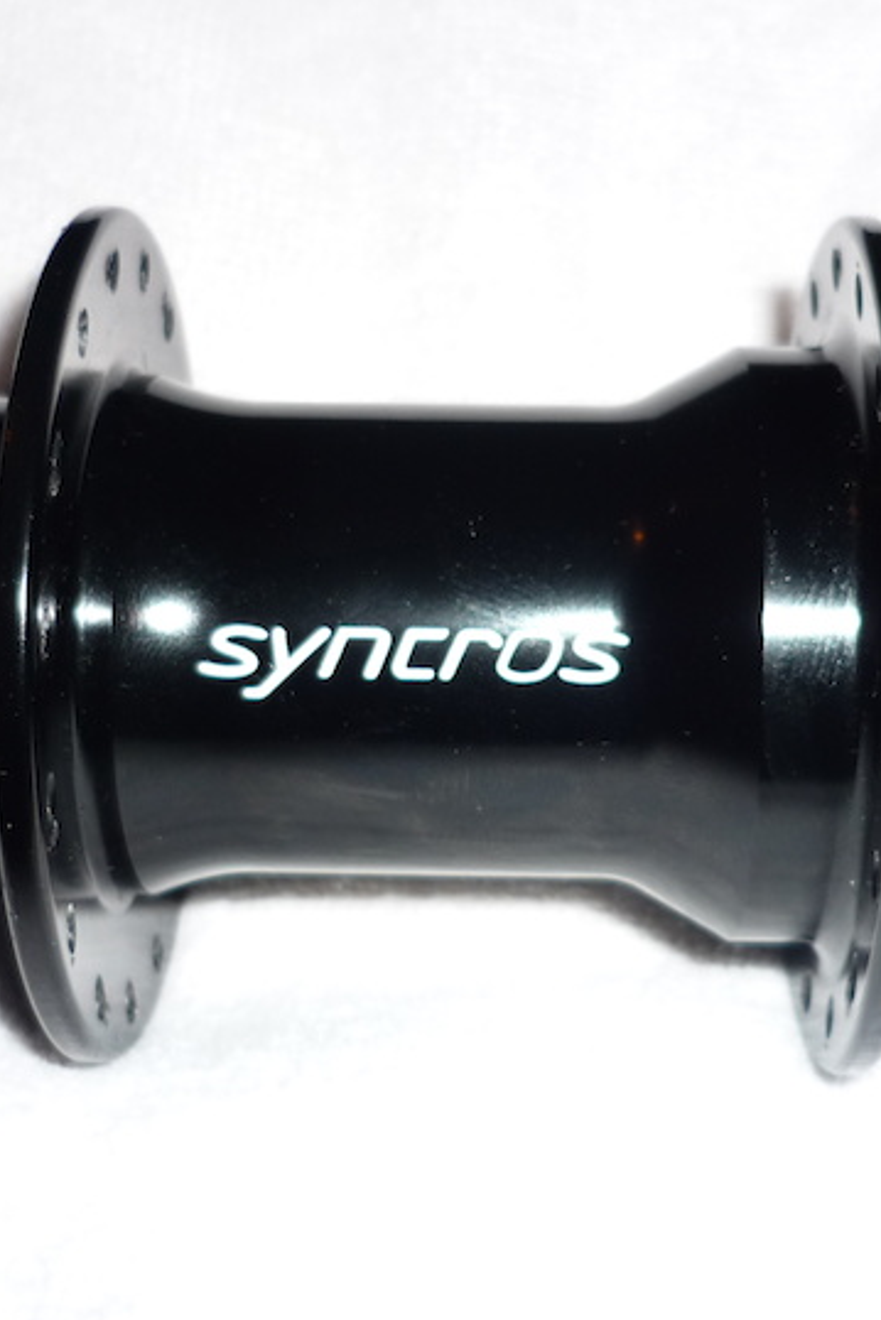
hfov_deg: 26.5
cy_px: 616
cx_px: 515
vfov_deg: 38.9
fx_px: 1871
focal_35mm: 51
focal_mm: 5.5
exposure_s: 1/30
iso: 100
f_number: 2.8
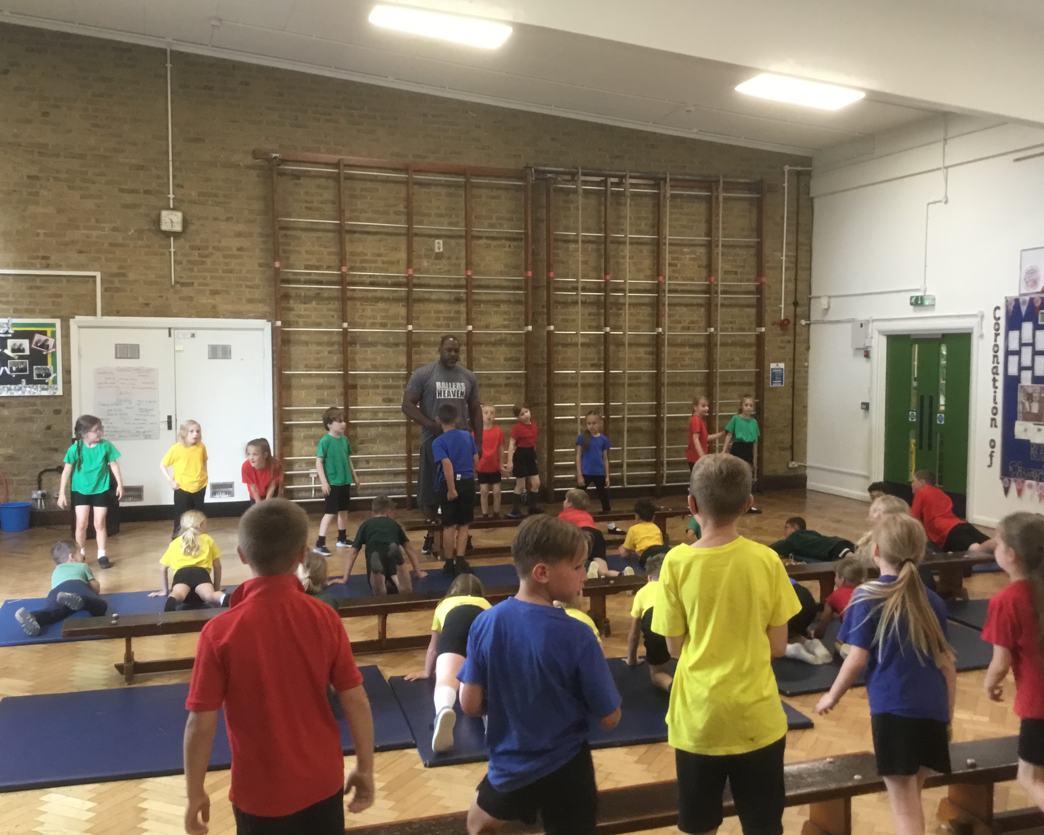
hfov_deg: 51.5
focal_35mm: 35
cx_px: 554
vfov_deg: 42.2
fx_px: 1081
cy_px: 426
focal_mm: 3.3
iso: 125
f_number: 2.4
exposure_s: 1/33
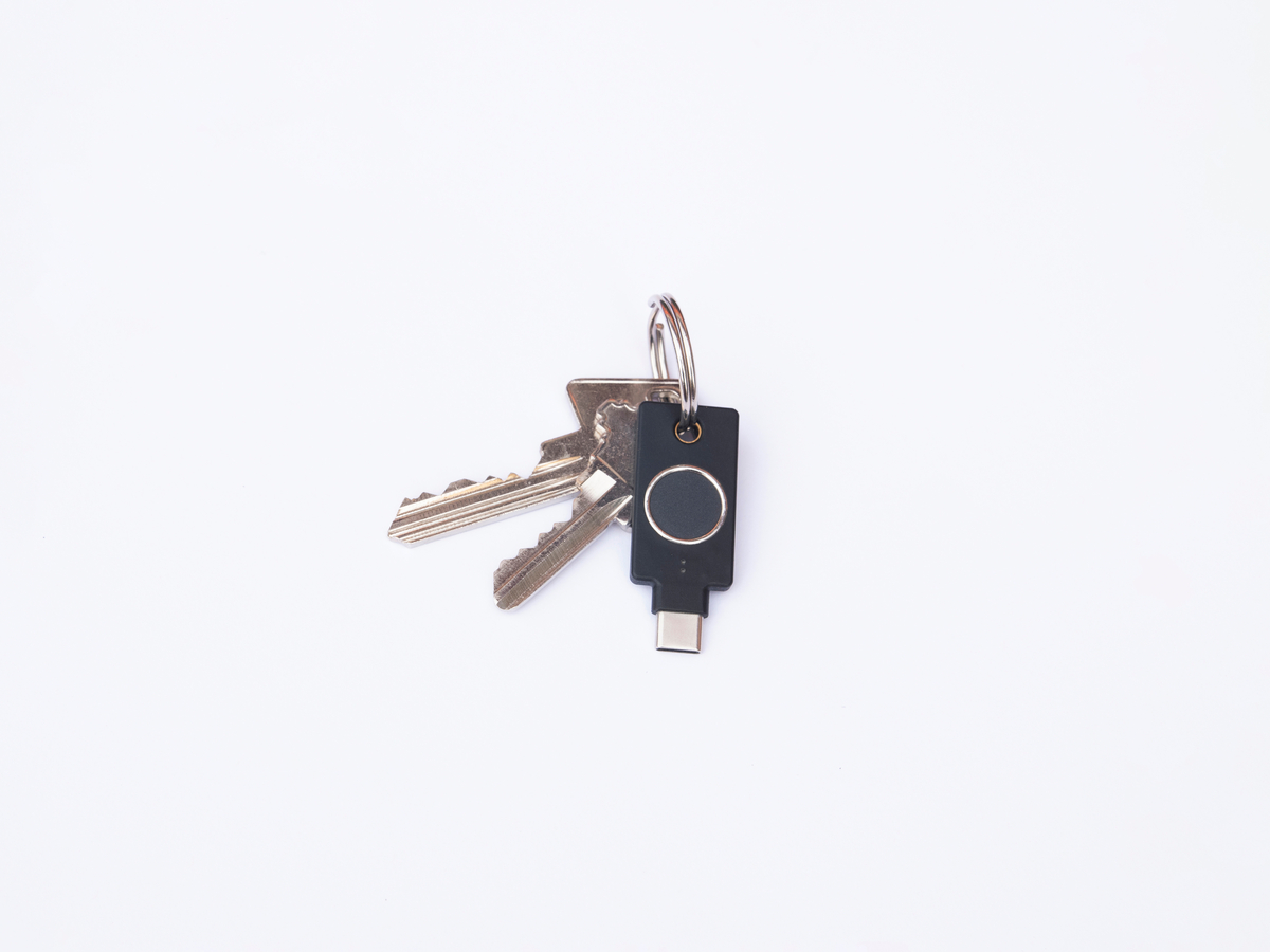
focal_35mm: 92
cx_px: 635
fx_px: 3375
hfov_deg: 21.3
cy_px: 476
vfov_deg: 16.1
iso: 200
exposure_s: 1/125
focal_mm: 46
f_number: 7.1
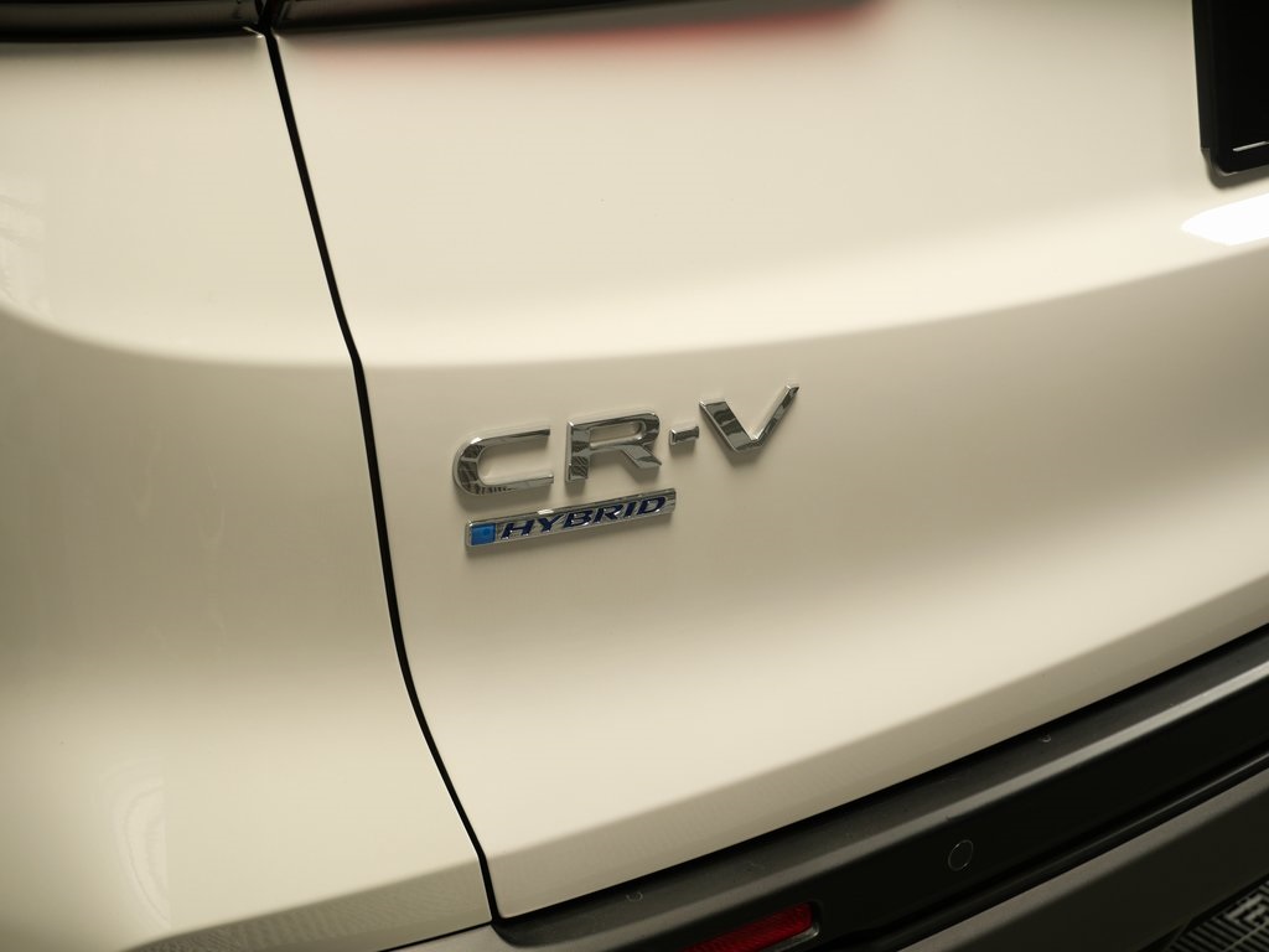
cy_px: 476
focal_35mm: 44
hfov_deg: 42.9
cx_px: 634
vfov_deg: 32.9
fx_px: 1613
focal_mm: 22
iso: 250
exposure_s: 1/200
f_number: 5
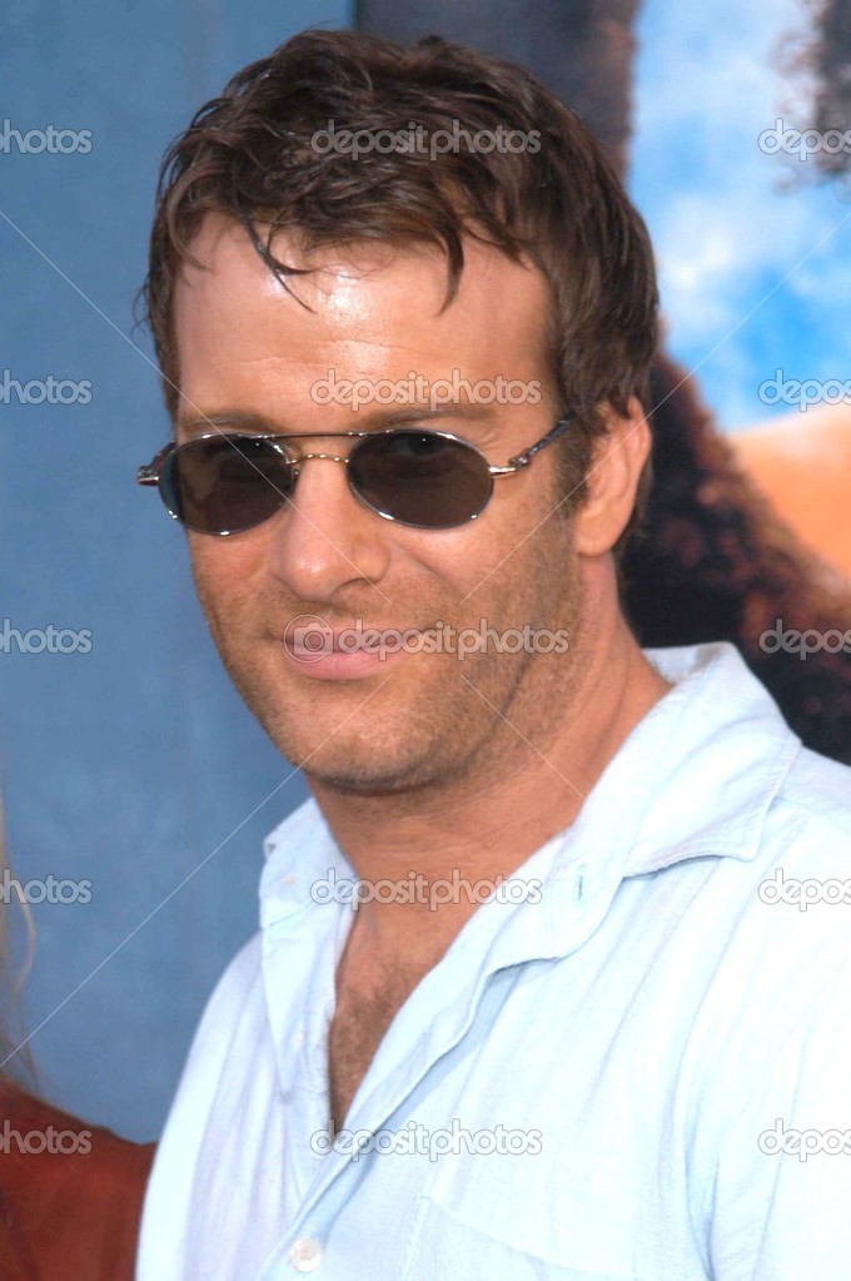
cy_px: 640
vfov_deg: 16.7
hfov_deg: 11.1
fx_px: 4370
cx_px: 426
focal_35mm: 123
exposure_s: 1/180
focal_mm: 82
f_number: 6.3
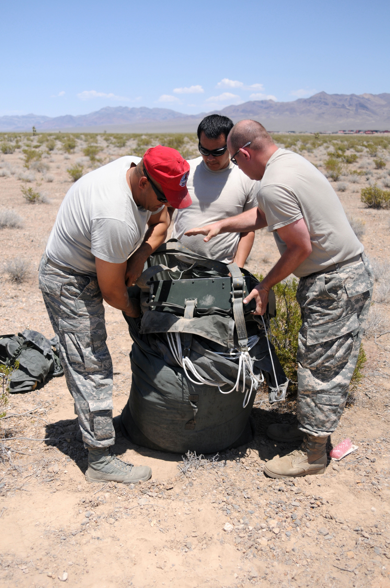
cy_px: 294
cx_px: 195
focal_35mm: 36
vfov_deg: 53.2
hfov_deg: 36.8
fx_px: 586
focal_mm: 24
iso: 200
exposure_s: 1/6400
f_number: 2.8
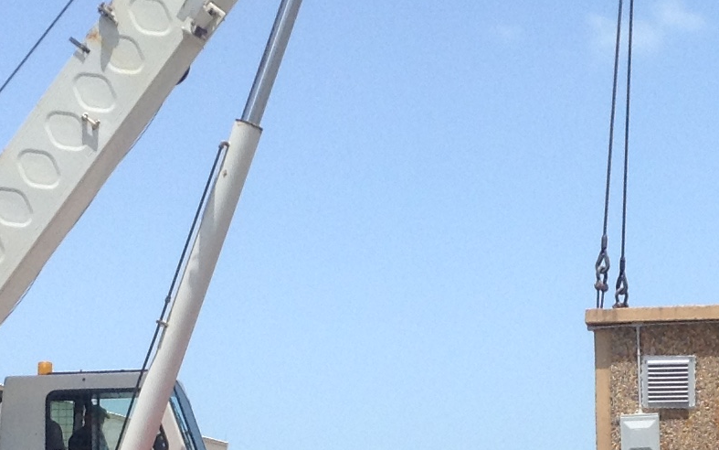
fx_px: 2254
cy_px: 415
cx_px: 422
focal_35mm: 115
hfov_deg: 18.1
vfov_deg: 11.3
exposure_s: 1/1159
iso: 25
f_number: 2.4
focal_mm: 3.3
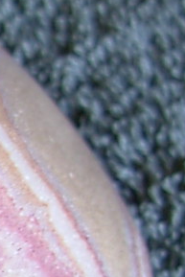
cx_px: -258
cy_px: 265
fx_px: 1078
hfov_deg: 8.9
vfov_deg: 14.5
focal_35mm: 140
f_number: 2.9
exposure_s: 1/22
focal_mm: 6.3
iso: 50
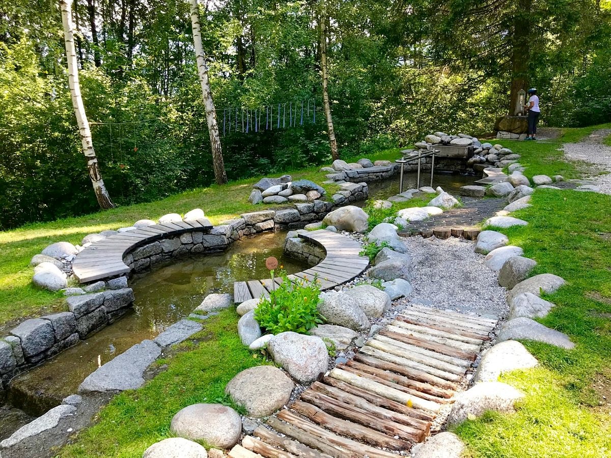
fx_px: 494
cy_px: 229
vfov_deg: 49.7
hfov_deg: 63.4
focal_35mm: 28
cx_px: 306
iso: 20
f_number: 1.8
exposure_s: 1/173
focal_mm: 3.99
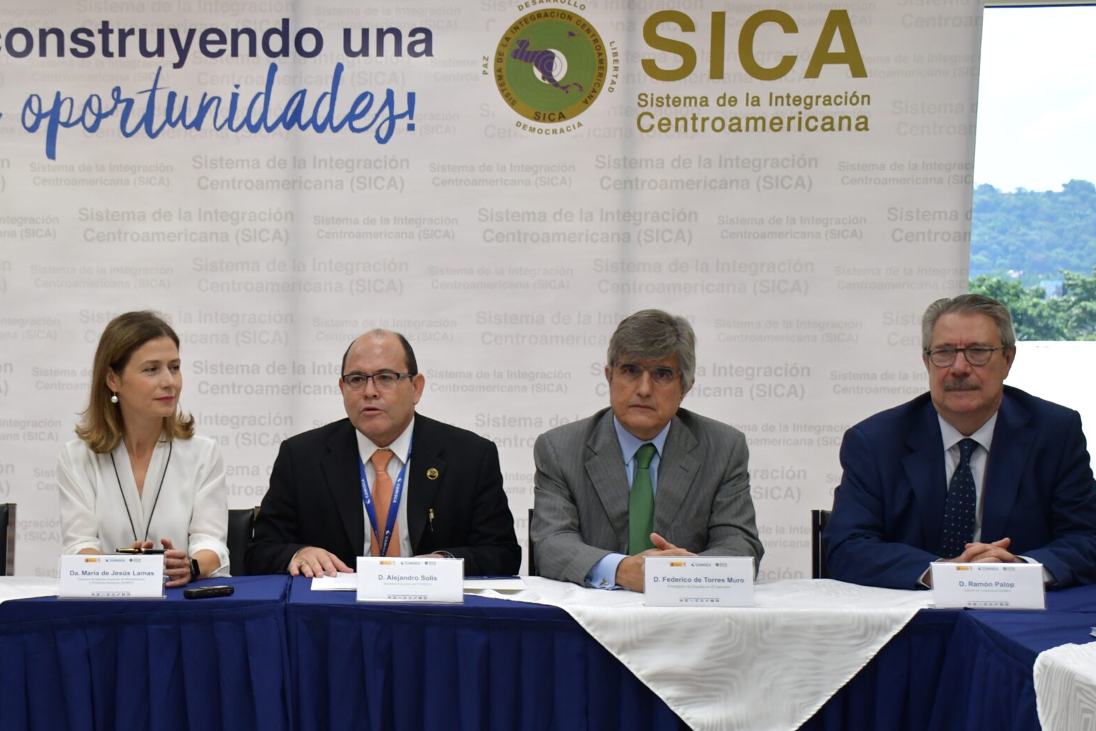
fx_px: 2253
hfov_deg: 27.0
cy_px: 483
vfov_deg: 18.4
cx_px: 290
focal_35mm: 74
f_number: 4
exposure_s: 1/125
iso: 900
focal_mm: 30
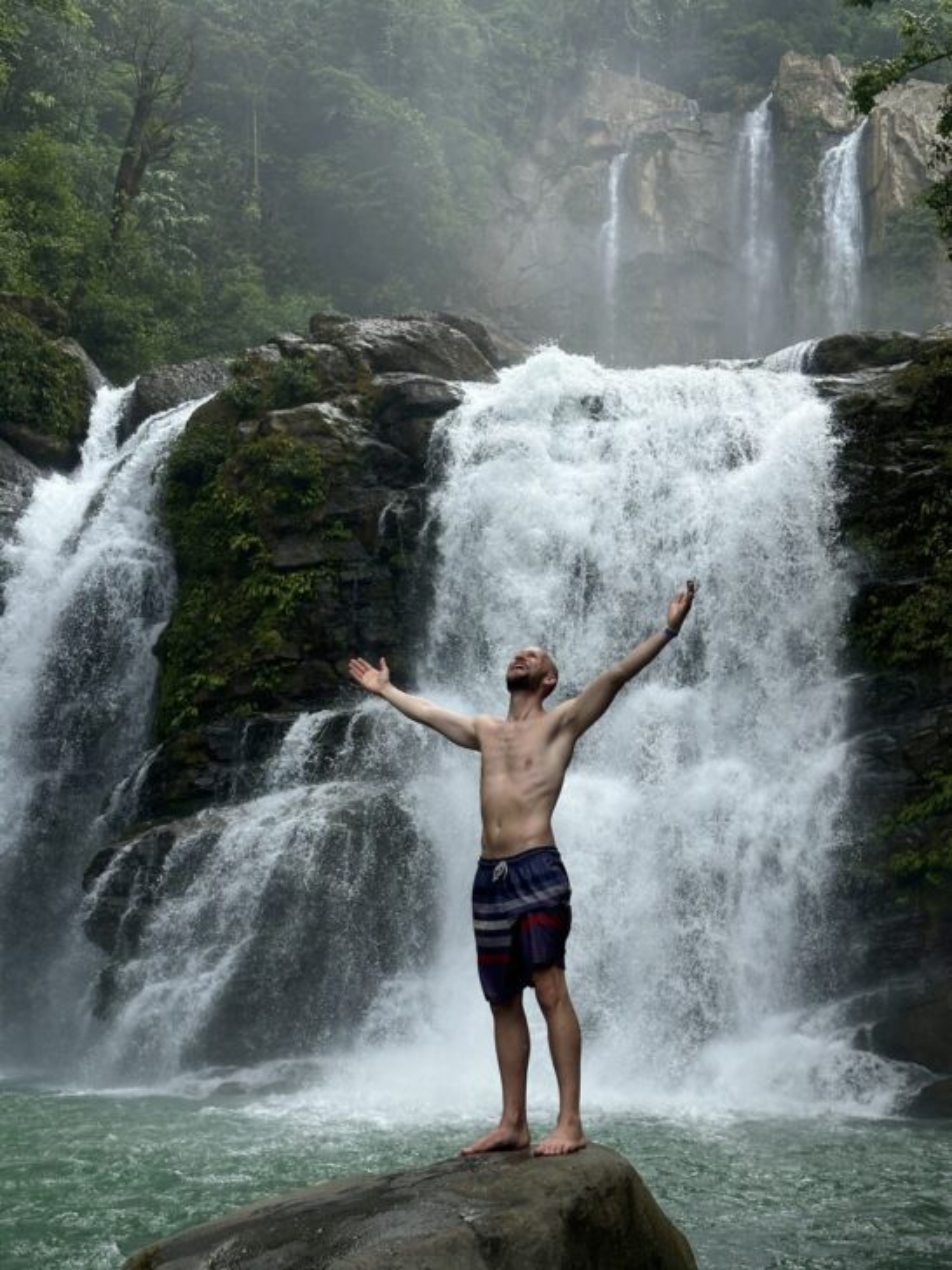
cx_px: 476
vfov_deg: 39.7
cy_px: 635
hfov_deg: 30.3
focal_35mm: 48
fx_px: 1760
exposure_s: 1/1751
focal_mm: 6.86
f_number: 1.78
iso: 64
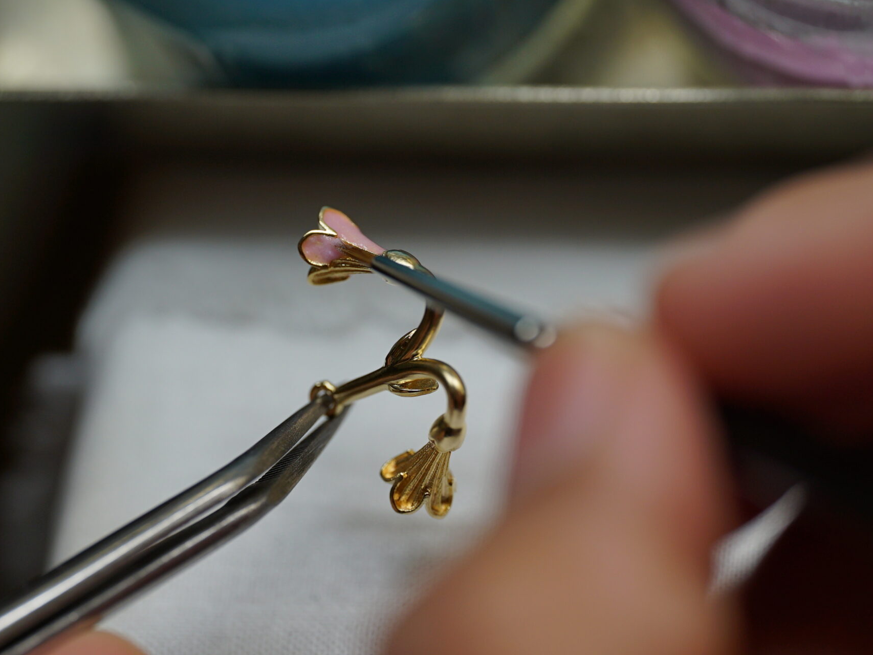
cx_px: 429
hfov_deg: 11.6
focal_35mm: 170
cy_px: 328
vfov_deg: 8.7
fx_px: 4287
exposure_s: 1/500
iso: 320
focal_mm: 105
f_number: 3.5
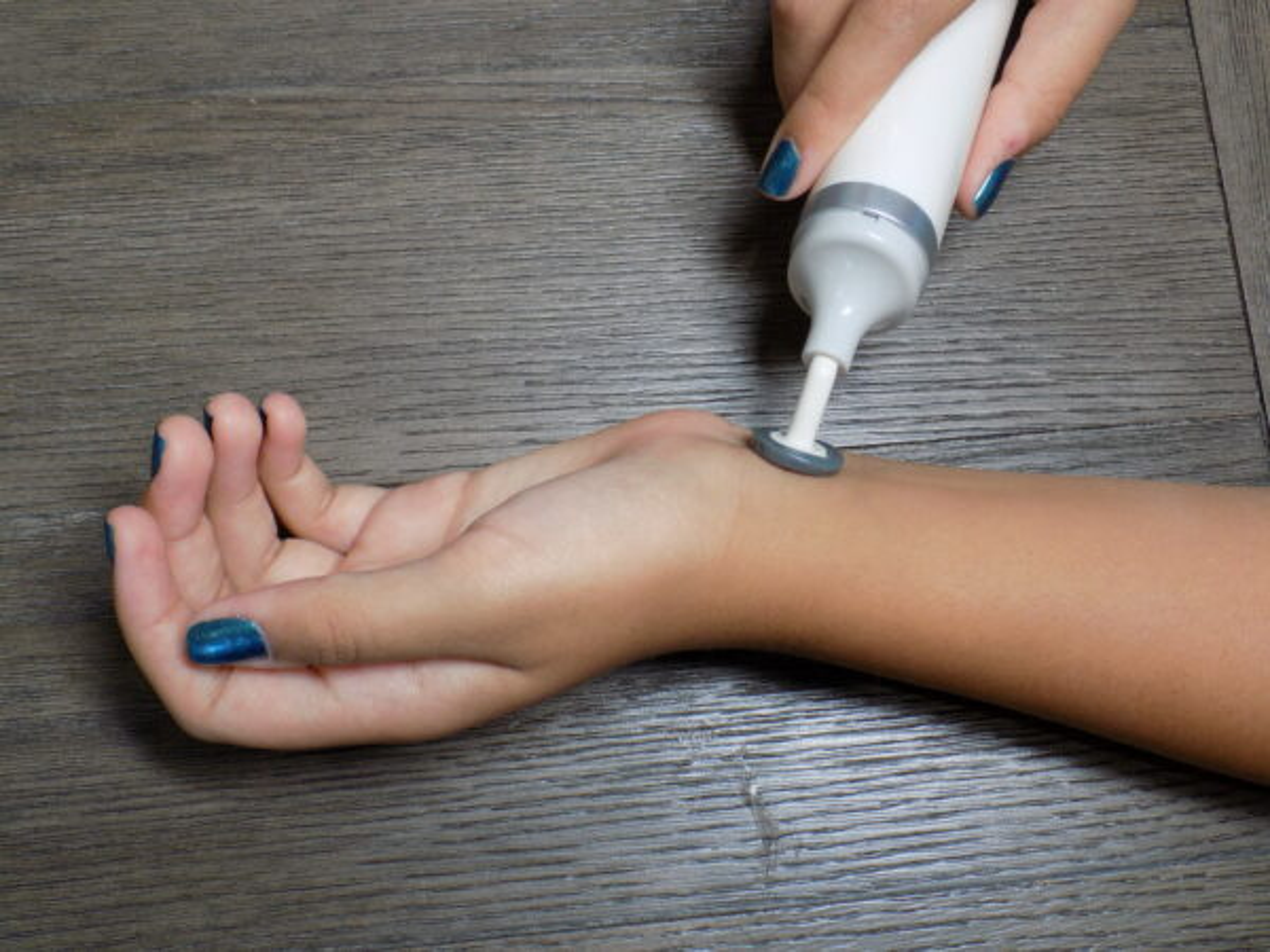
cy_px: 476
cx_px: 635
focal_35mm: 37
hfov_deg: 50.1
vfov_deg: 38.7
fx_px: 1357
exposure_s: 1/30
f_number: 3.5
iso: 140
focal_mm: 6.6
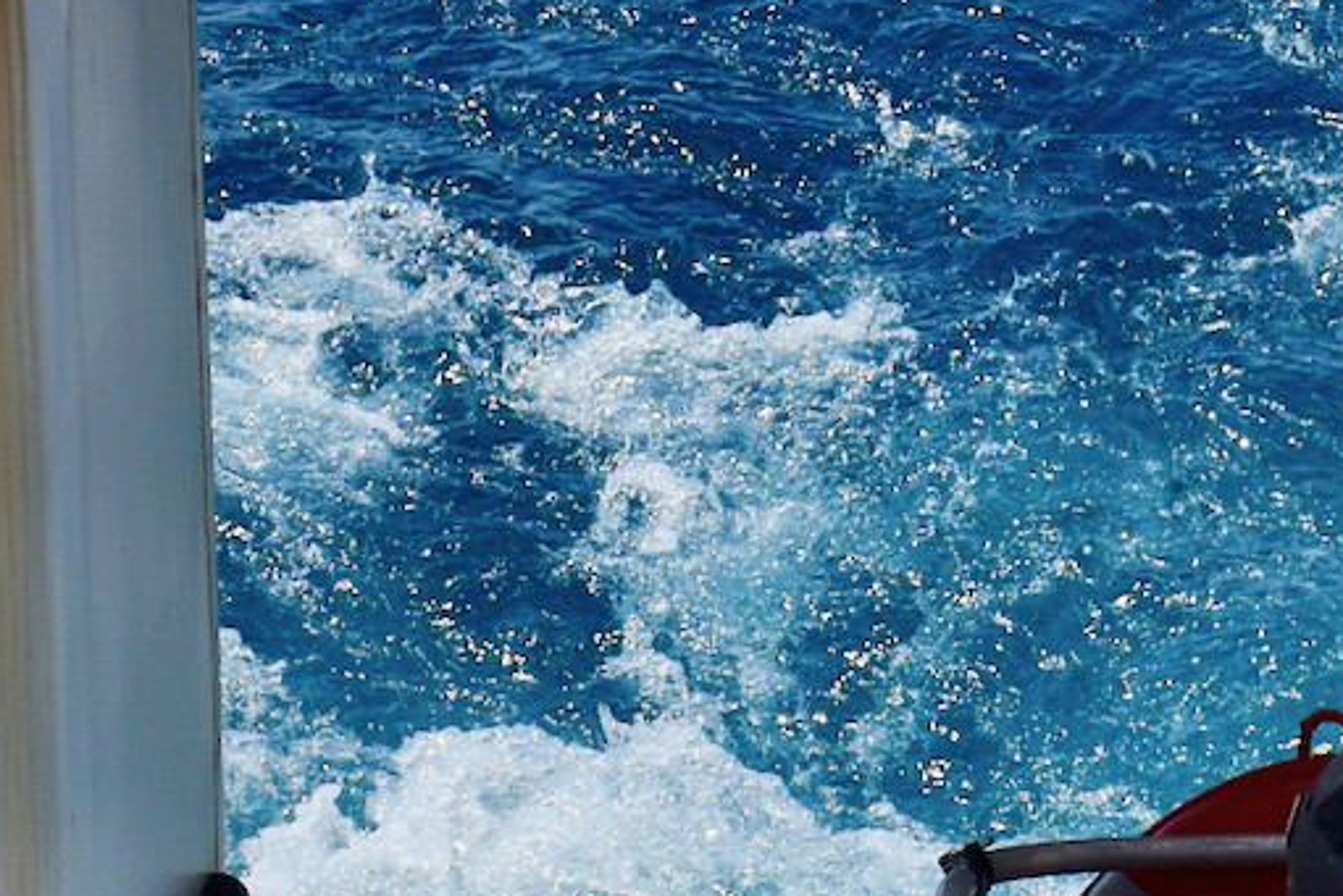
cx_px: 1674
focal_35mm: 440
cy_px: 811
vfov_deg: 3.1
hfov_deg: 4.7
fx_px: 16418
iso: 100
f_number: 8
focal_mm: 60
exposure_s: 1/1000
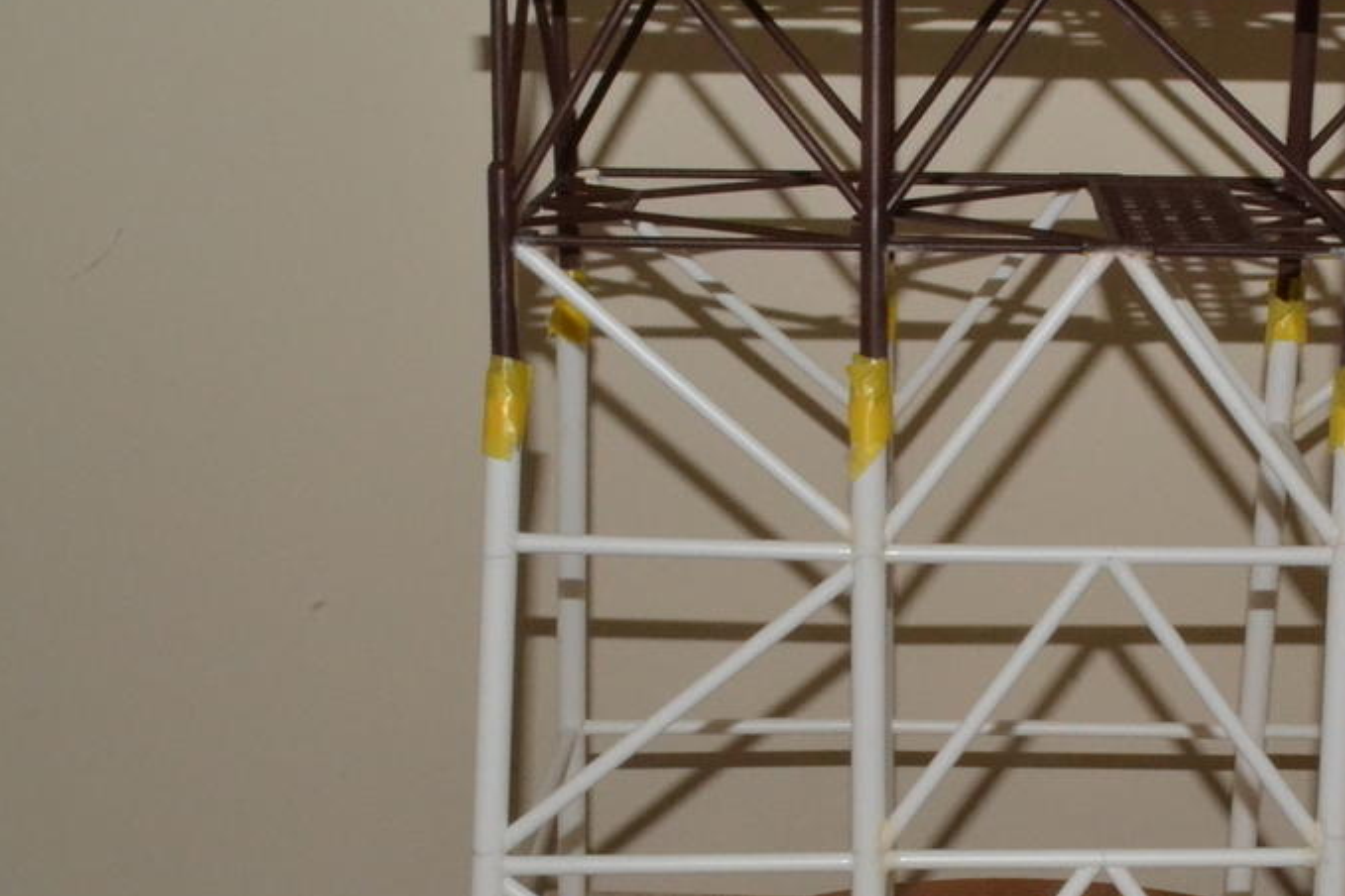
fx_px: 2578
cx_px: 1043
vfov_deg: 19.6
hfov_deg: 28.7
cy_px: 624
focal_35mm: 69
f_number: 29
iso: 3200
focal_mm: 26
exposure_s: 1/60
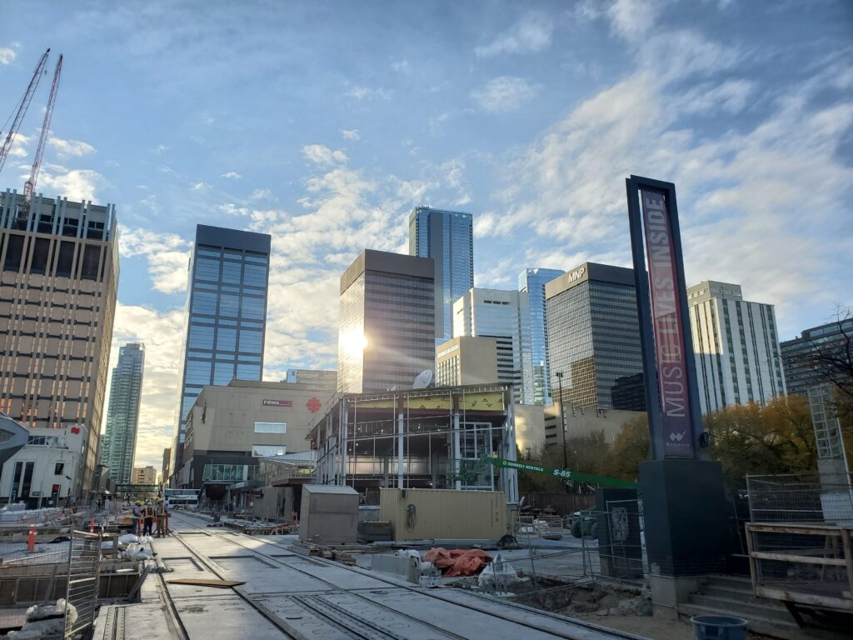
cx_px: 426
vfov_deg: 53.1
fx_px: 641
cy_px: 320
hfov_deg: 67.3
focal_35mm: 26
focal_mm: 4.3
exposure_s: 1/1093
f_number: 2.4
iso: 50
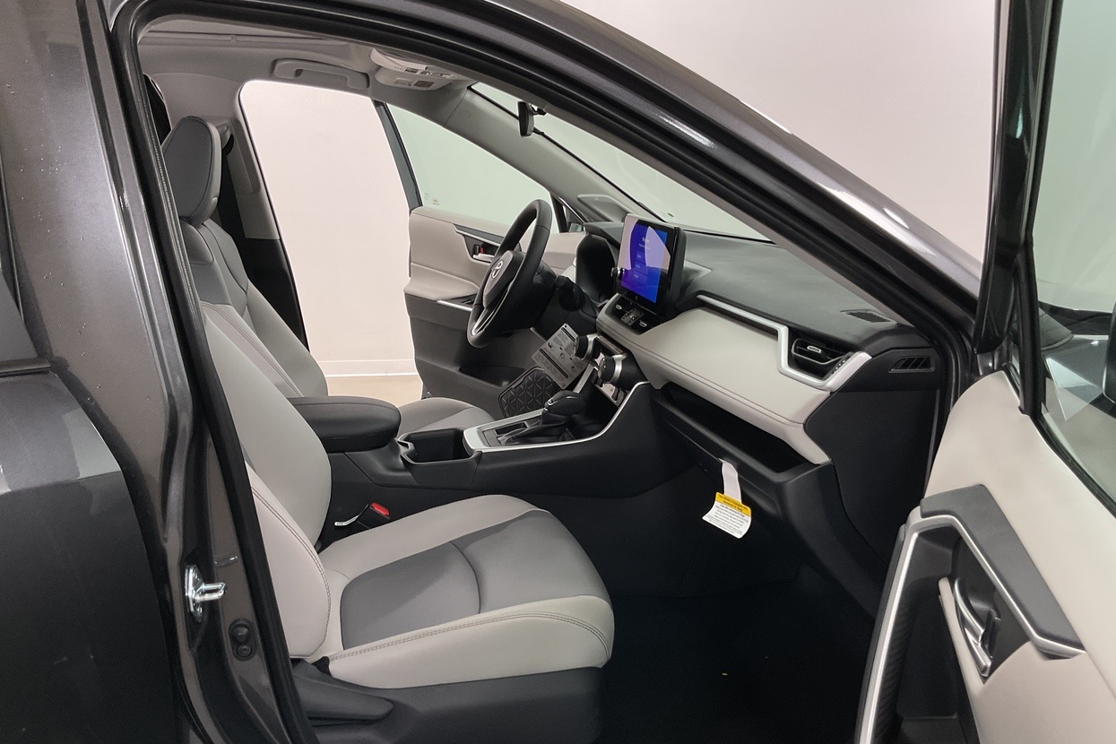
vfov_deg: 42.3
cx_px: 548
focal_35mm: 31
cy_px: 402
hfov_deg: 60.3
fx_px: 961
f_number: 1.8
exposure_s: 1/120
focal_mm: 3
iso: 32
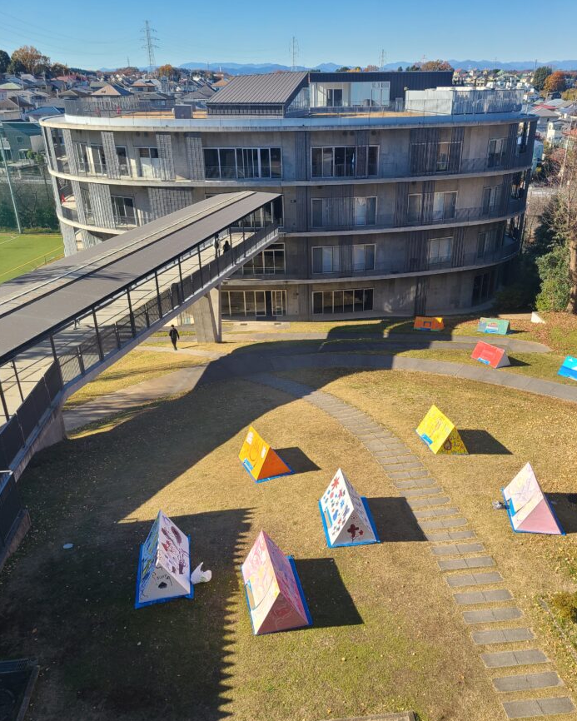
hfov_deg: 48.4
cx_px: 317
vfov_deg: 58.5
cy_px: 411
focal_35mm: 30
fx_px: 640
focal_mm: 5.4
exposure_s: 1/1145
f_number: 1.8
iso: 40
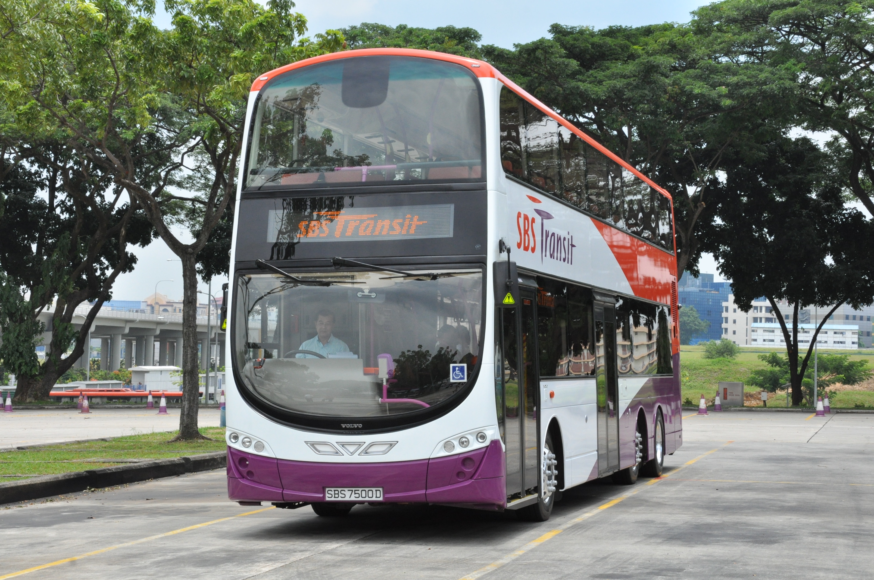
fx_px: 1637
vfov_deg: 20.1
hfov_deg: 29.9
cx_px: 437
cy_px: 290
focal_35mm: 68
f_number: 16
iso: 800
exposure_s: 1/400
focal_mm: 45
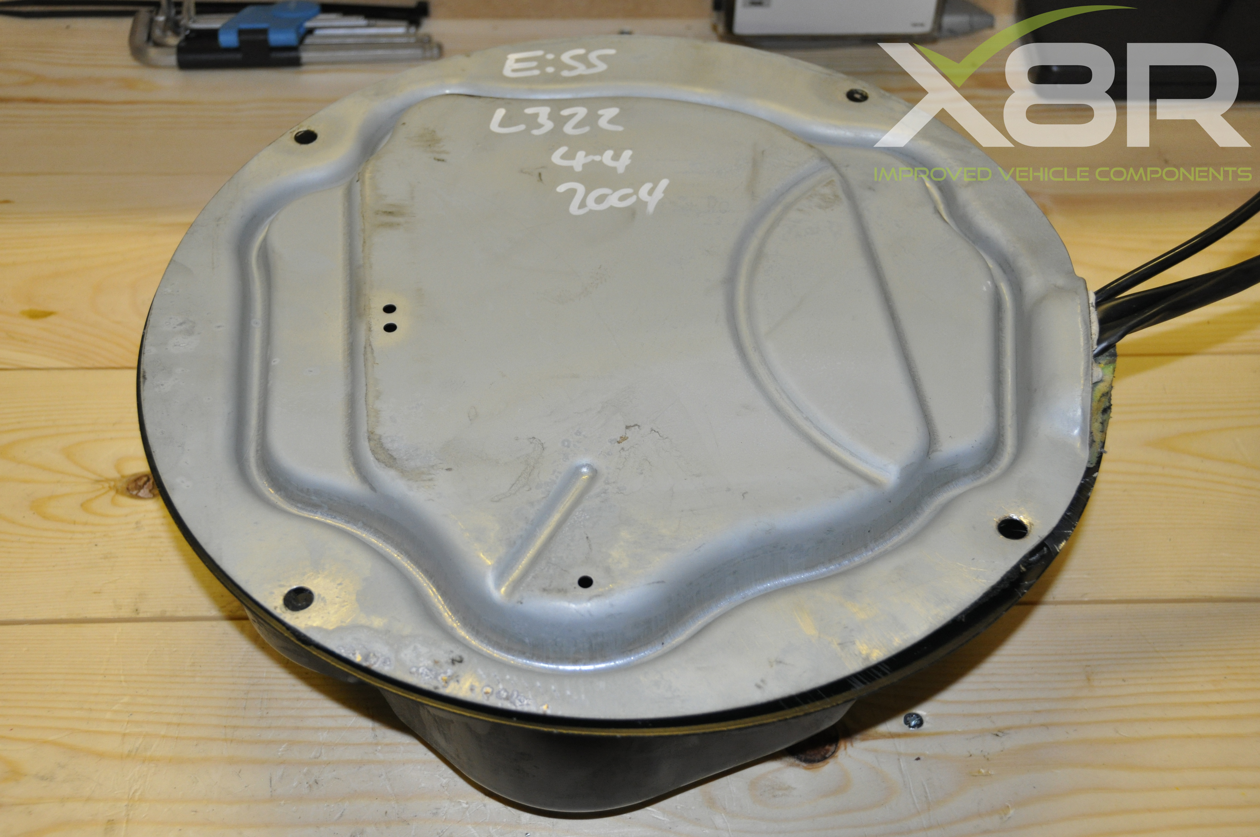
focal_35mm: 46
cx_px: 630
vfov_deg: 28.9
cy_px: 418
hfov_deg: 42.4
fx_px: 1626
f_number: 4
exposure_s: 1/60
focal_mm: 31
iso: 800
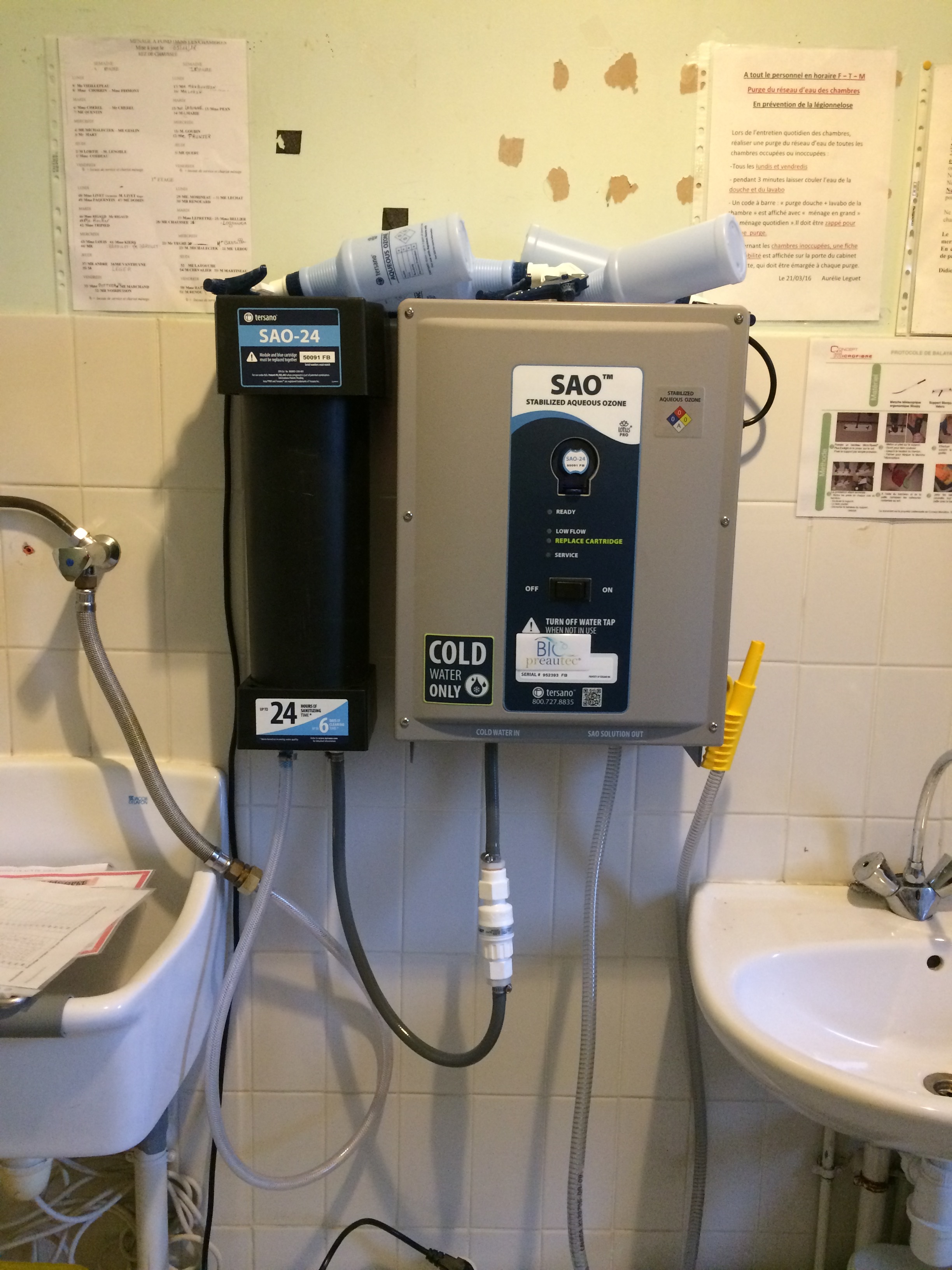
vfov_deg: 61.7
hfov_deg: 48.2
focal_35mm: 29
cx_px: 476
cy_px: 635
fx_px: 1063
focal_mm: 4.15
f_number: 2.2
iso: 320
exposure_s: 1/33
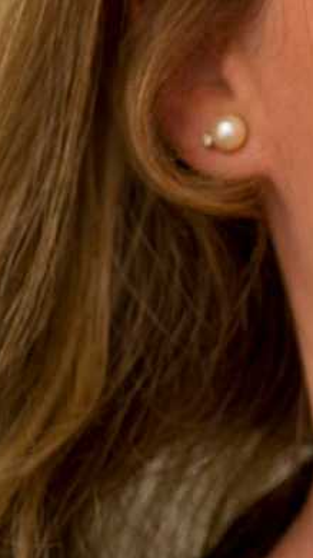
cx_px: 1245
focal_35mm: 385
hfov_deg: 3.0
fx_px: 5688
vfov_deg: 5.6
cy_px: 263
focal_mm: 70
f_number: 3.5
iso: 500
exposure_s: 1/100
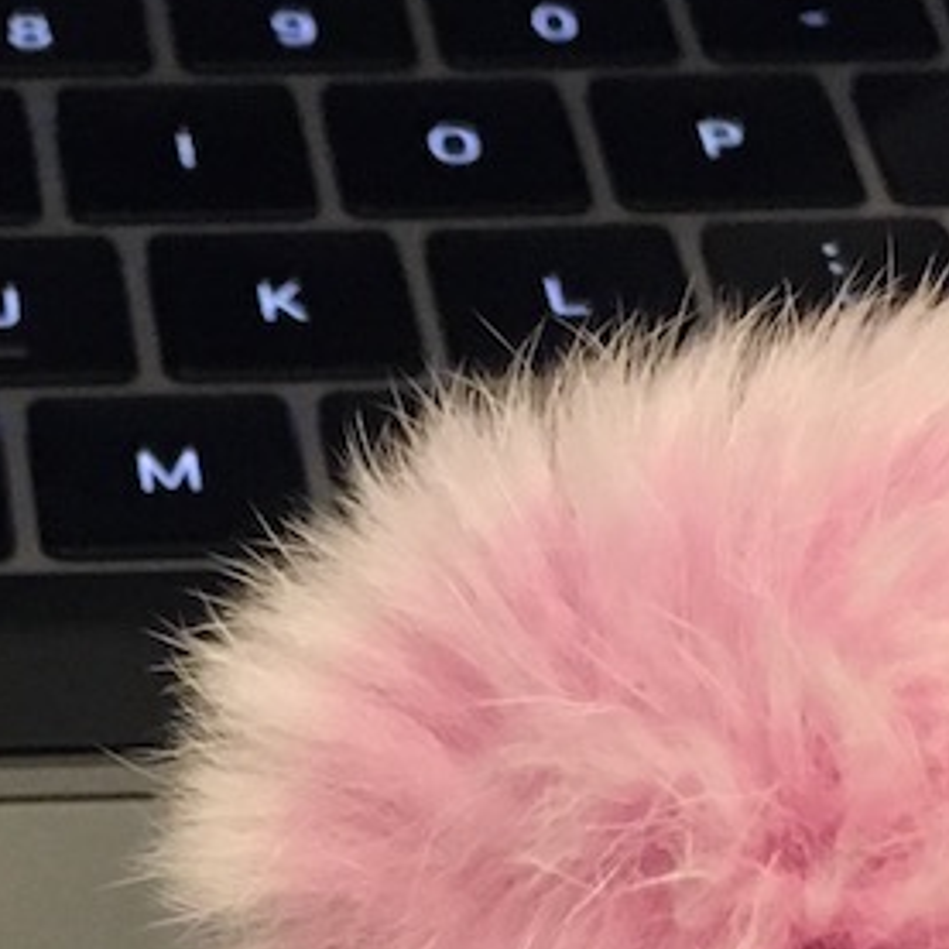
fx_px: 4063
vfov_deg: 12.7
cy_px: 1386
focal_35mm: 131
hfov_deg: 13.2
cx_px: 53
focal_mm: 4.15
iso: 200
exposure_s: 1/24
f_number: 2.2
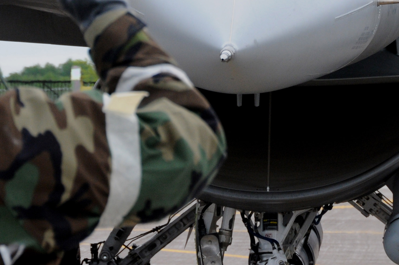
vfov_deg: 3.4
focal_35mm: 398
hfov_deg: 5.2
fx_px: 4408
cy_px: -31
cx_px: 242
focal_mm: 105
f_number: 11
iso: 640
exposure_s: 1/500
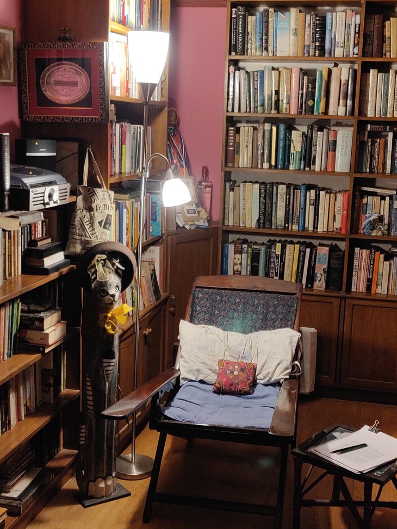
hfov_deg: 53.1
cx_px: 204
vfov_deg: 67.3
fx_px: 397
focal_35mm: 26
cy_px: 258
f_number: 1.7
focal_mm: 4.25
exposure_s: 1/20
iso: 250
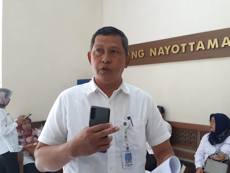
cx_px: 133
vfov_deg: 44.2
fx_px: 213
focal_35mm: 32
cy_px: 87
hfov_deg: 56.6
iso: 200
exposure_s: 1/50
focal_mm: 3.93
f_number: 1.7
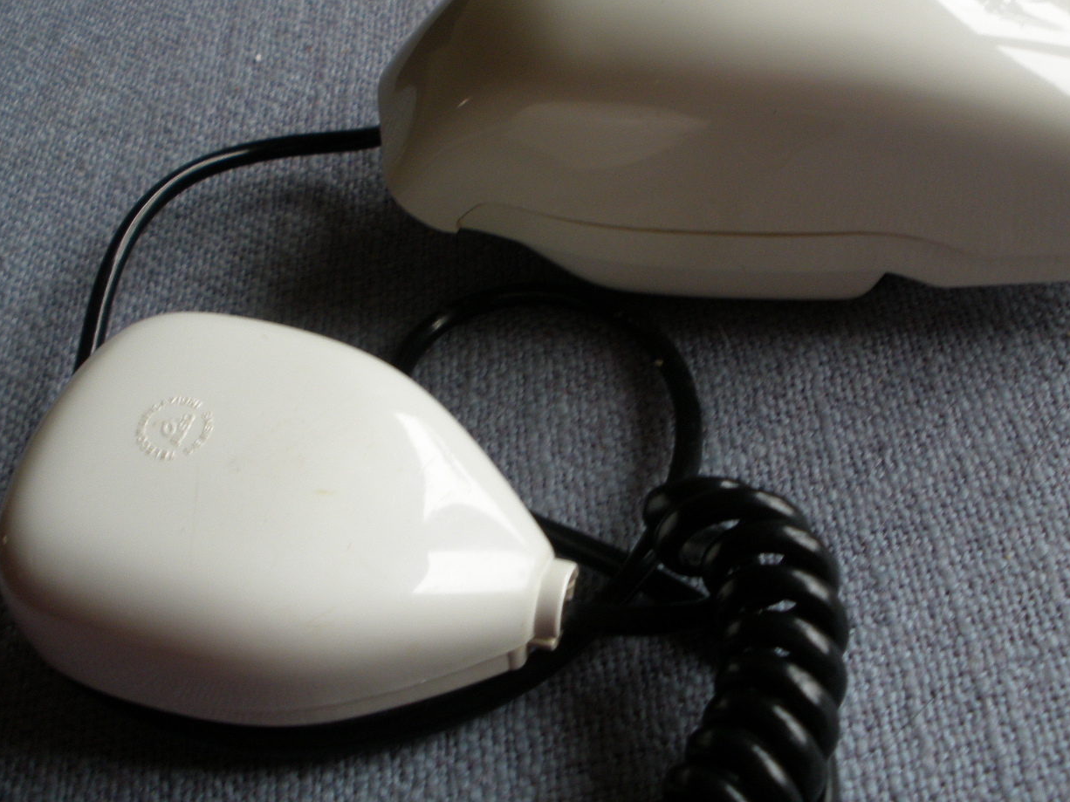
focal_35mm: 47
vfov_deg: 30.8
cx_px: 592
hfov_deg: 40.4
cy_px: 327
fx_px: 1453
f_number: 3.5
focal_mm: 6.3
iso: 125
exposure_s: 1/30
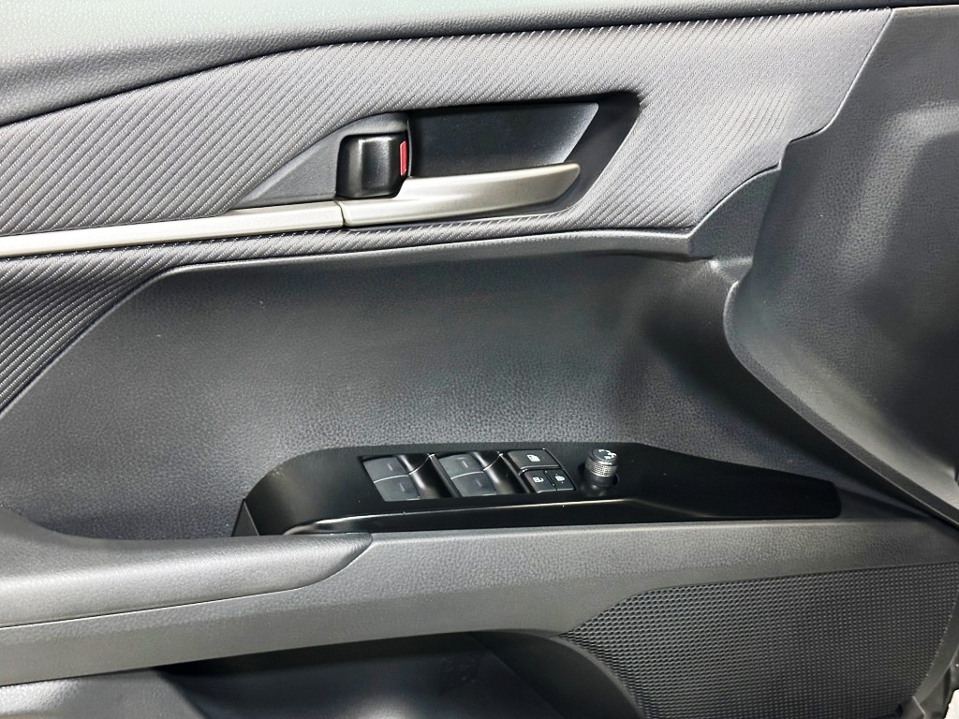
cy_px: 360
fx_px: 1330
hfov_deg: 39.7
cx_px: 480
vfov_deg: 30.3
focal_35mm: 48
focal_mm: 6.86
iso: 640
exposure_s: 1/30
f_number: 1.78
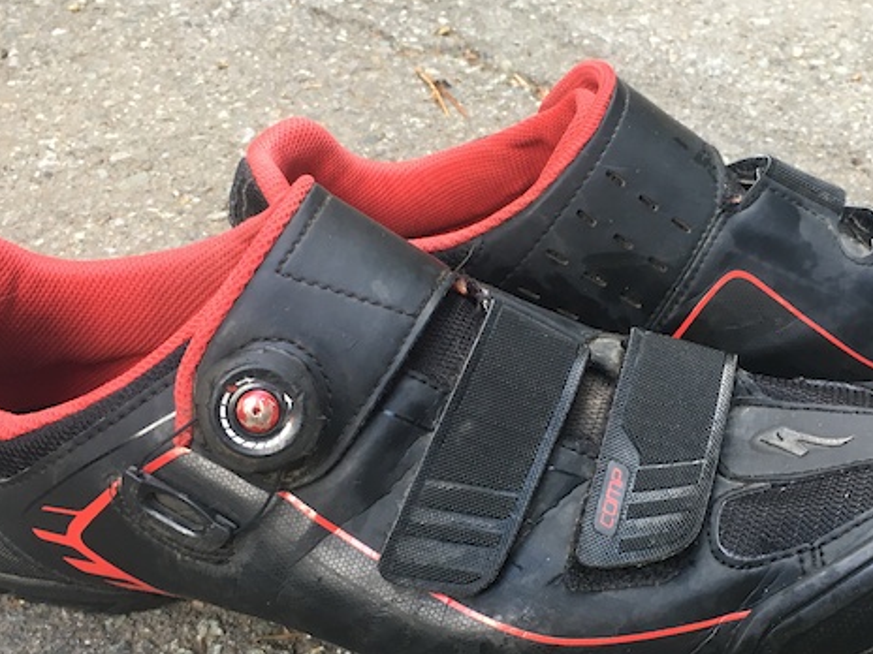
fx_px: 1261
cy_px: 421
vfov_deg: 29.0
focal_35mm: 50
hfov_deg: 38.0
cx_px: 531
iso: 32
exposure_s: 1/30
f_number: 2.2
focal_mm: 4.15
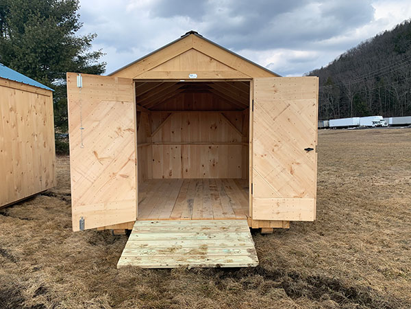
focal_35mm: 26
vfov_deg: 53.1
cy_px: 154
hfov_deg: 67.3
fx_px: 309
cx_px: 206
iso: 25
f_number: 1.8
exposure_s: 1/1368
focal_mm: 4.25
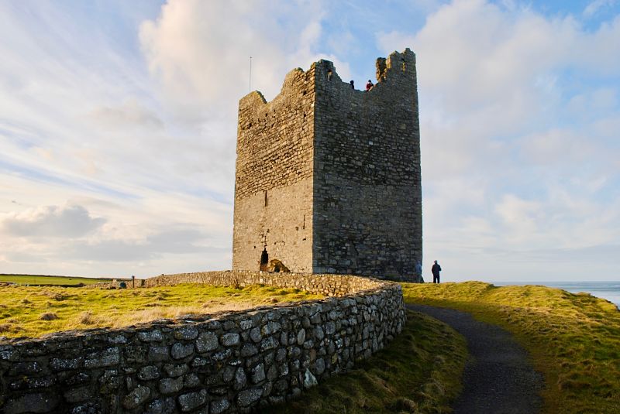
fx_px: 517
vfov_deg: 43.7
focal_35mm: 30
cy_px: 207
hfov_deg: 61.9
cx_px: 310
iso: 100
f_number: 7.1
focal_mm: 20
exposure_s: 1/200
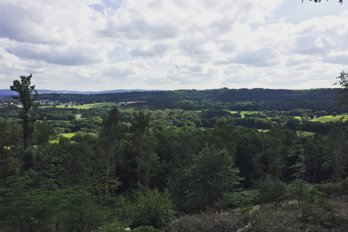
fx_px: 300
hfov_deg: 60.3
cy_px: 118
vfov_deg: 42.3
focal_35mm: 31
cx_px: 172
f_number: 2.2
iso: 32
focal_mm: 4.15
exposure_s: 1/3049
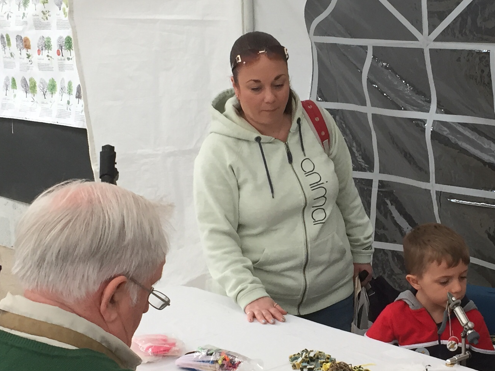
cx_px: 356
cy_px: 193
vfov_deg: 20.2
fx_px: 1044
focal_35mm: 73
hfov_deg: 26.4
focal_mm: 4.15
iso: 40
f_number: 2.2
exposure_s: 1/33
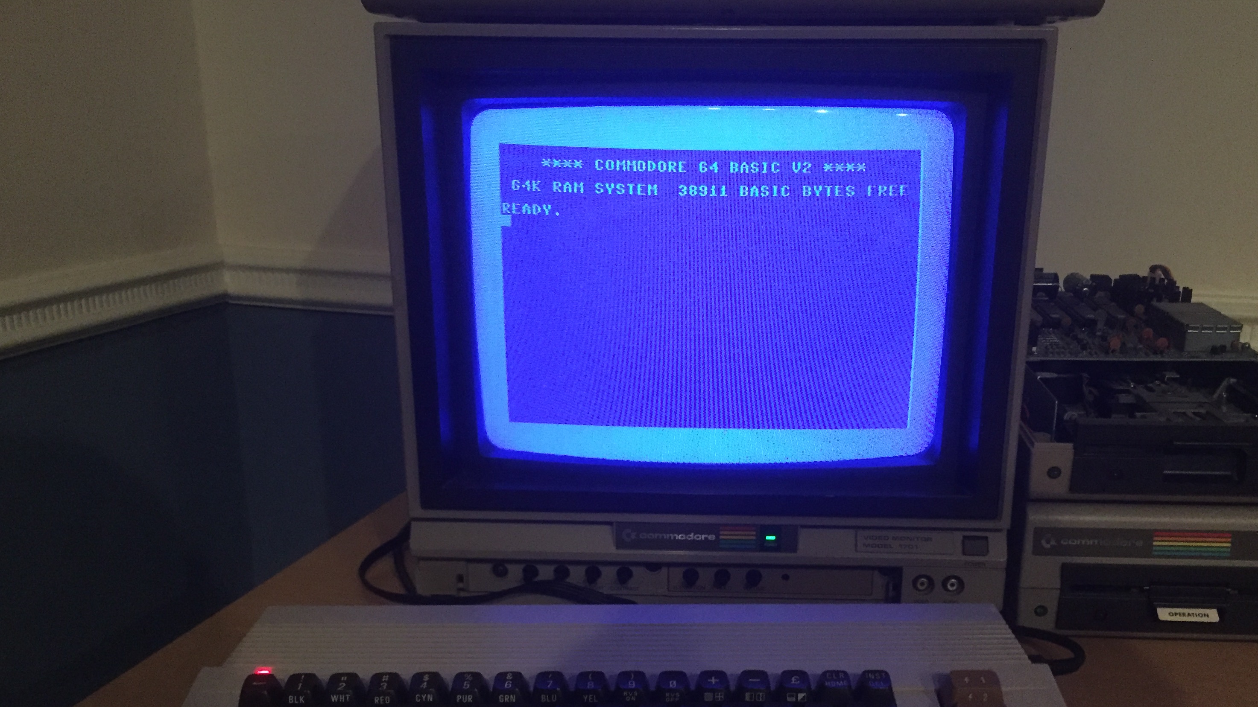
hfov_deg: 56.5
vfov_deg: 33.4
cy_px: 469
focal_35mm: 35
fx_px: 1167
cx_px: 690
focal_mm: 4.15
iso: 320
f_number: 2.2
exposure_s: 1/17
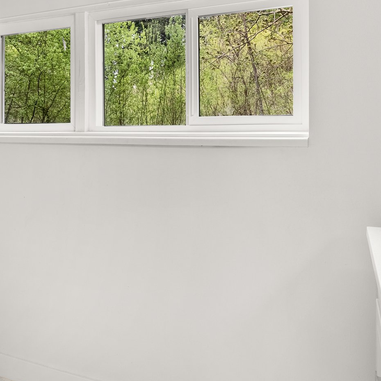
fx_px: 374
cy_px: 147
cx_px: 190
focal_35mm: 30
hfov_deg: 54.0
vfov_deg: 53.5
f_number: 8
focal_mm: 16
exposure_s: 1/10
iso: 500
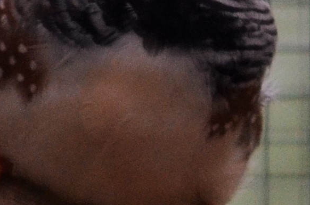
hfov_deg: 0.7
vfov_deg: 0.5
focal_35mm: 2973
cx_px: 827
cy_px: 379
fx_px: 25538
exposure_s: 1/250
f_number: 5.6
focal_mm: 300
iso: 800
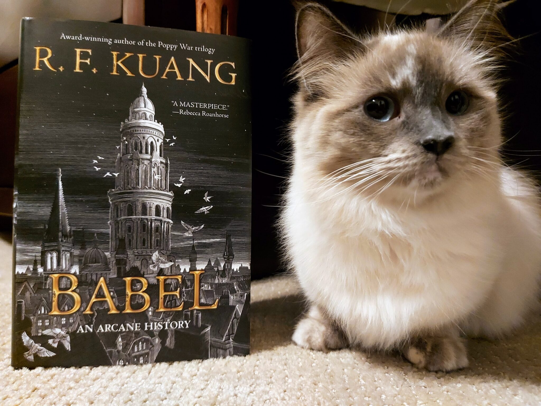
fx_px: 375
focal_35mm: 24
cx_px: 270
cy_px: 203
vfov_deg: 56.8
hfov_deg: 71.6
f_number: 1.8
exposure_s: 1/17
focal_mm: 5.23
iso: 800
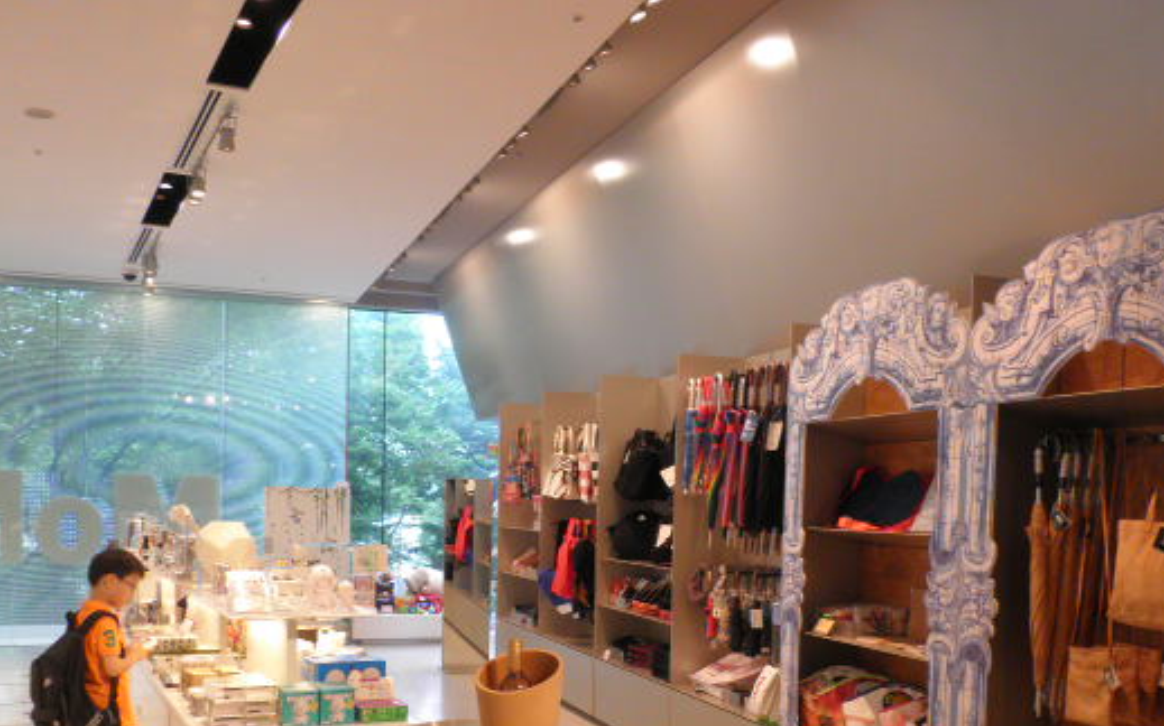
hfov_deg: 56.7
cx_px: 623
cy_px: 536
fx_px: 1078
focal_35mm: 34
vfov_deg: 36.5
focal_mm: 4.7
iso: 100
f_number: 2.8
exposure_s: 1/30
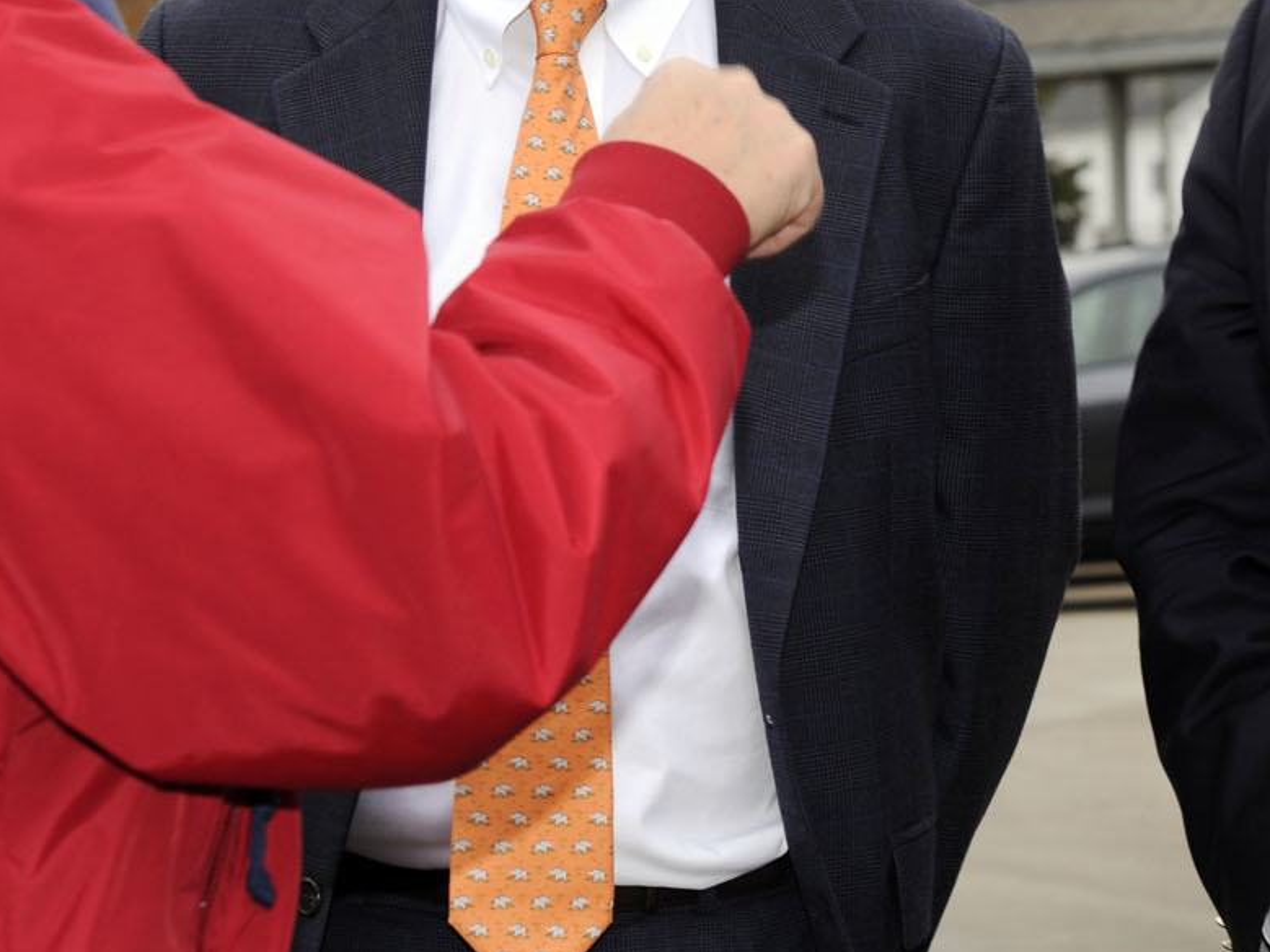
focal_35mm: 153
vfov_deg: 9.7
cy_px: 247
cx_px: 815
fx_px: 5612
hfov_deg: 12.9
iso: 400
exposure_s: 1/100
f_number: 5.6
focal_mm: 62
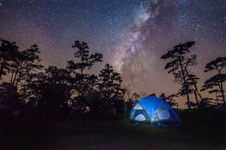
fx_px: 122
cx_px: 113
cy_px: 75
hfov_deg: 85.5
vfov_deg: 63.0
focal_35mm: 20
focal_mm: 13
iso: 3200
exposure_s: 30
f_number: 2.8
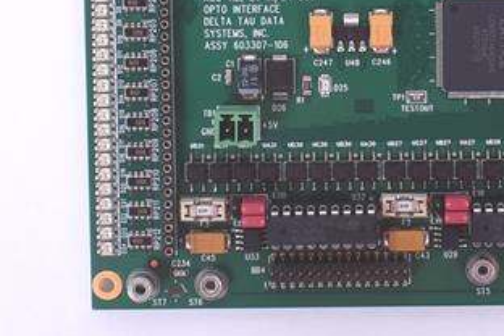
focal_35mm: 52
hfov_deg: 35.5
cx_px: 472
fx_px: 728
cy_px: 73
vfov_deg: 25.6
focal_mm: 18
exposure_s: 1/200
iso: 200
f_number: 14
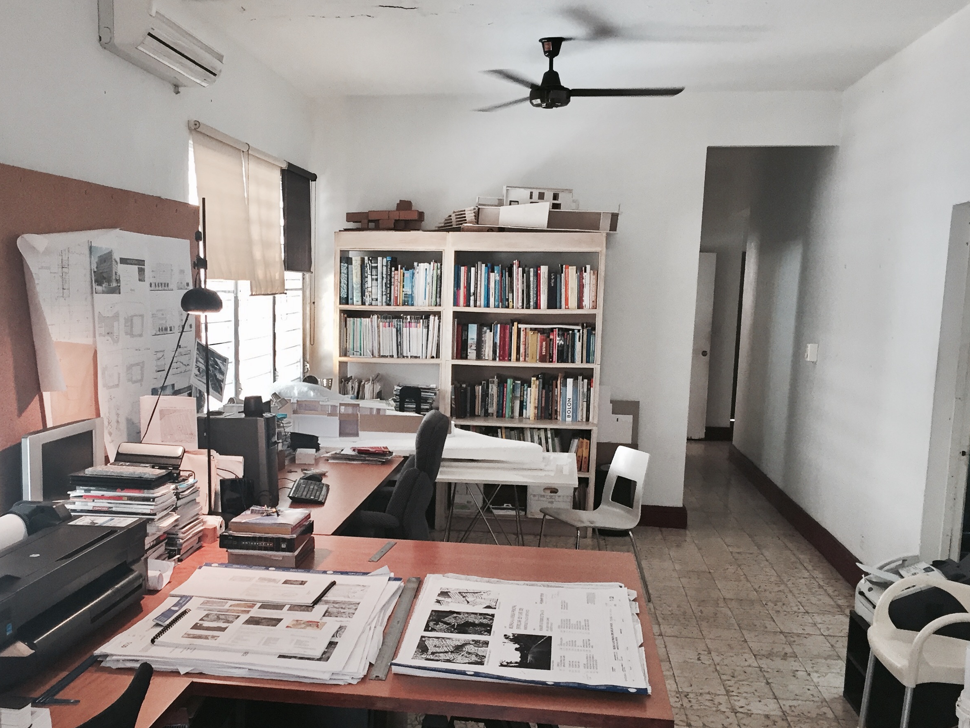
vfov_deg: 35.7
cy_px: 461
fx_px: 1121
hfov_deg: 46.4
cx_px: 372
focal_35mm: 40
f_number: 2.2
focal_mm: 4.15
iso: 40
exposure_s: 1/30
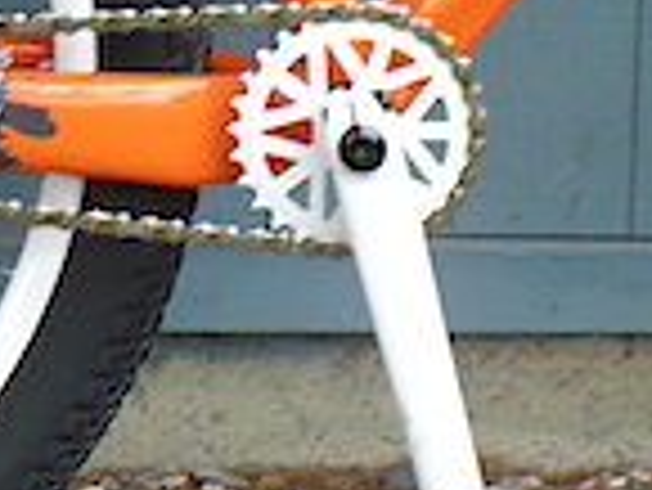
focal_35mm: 231
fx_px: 4355
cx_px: 594
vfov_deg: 6.4
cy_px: -265
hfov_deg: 8.5
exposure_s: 1/25
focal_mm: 7
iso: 200
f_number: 2.9
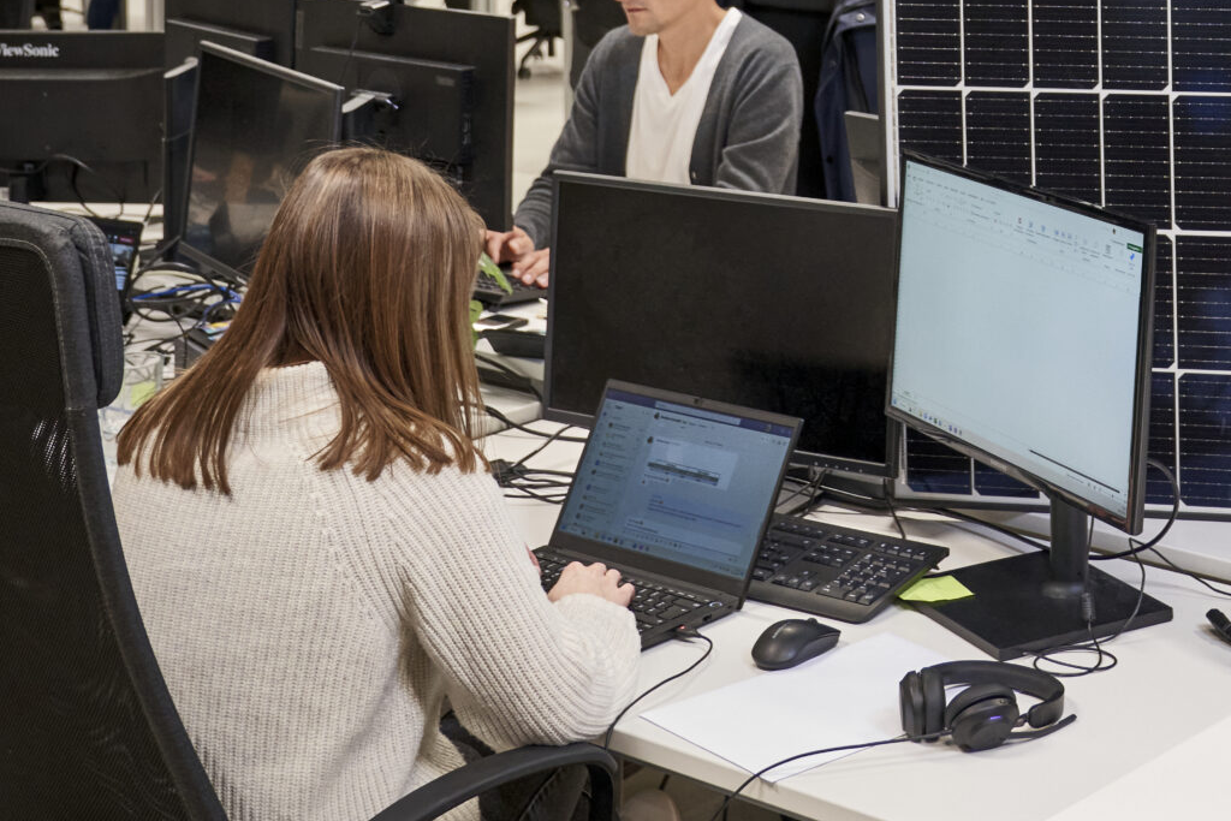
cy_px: -201
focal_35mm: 75
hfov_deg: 26.1
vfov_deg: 17.2
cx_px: 1106
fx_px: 2565
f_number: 4
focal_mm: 30
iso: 1600
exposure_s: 1/100
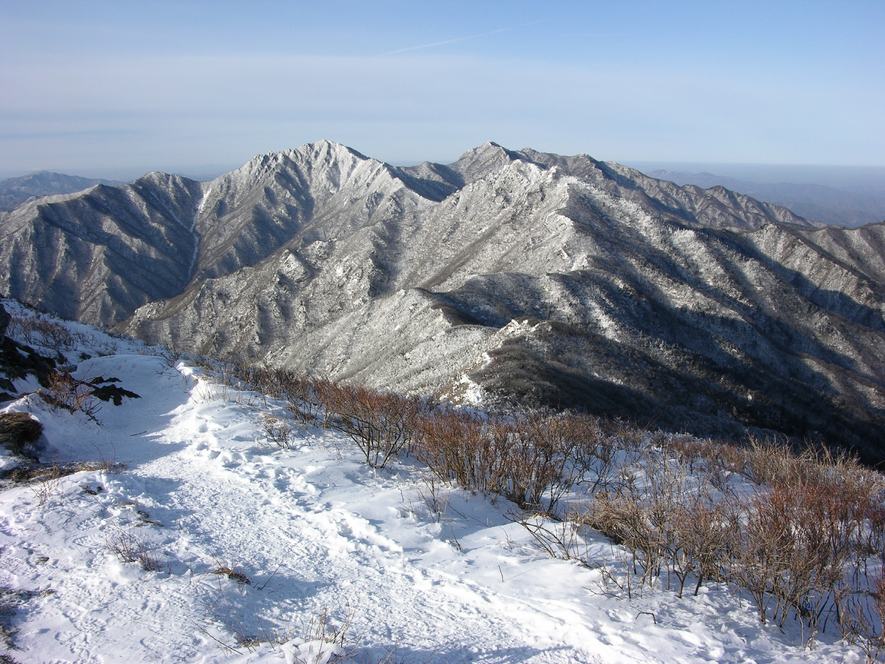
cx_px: 442
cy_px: 332
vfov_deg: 40.7
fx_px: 895
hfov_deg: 52.6
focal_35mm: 35
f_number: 8
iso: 50
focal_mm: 8.9
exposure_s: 1/163
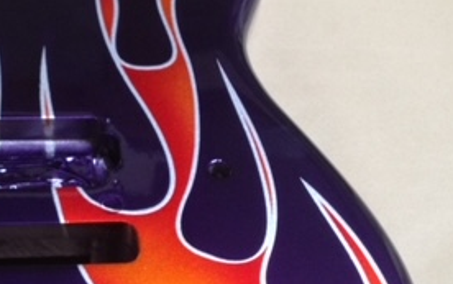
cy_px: 220
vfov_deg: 15.1
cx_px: 56
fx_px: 1063
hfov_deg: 23.5
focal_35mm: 86
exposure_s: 1/20
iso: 125
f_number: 2.4
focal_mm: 4.28
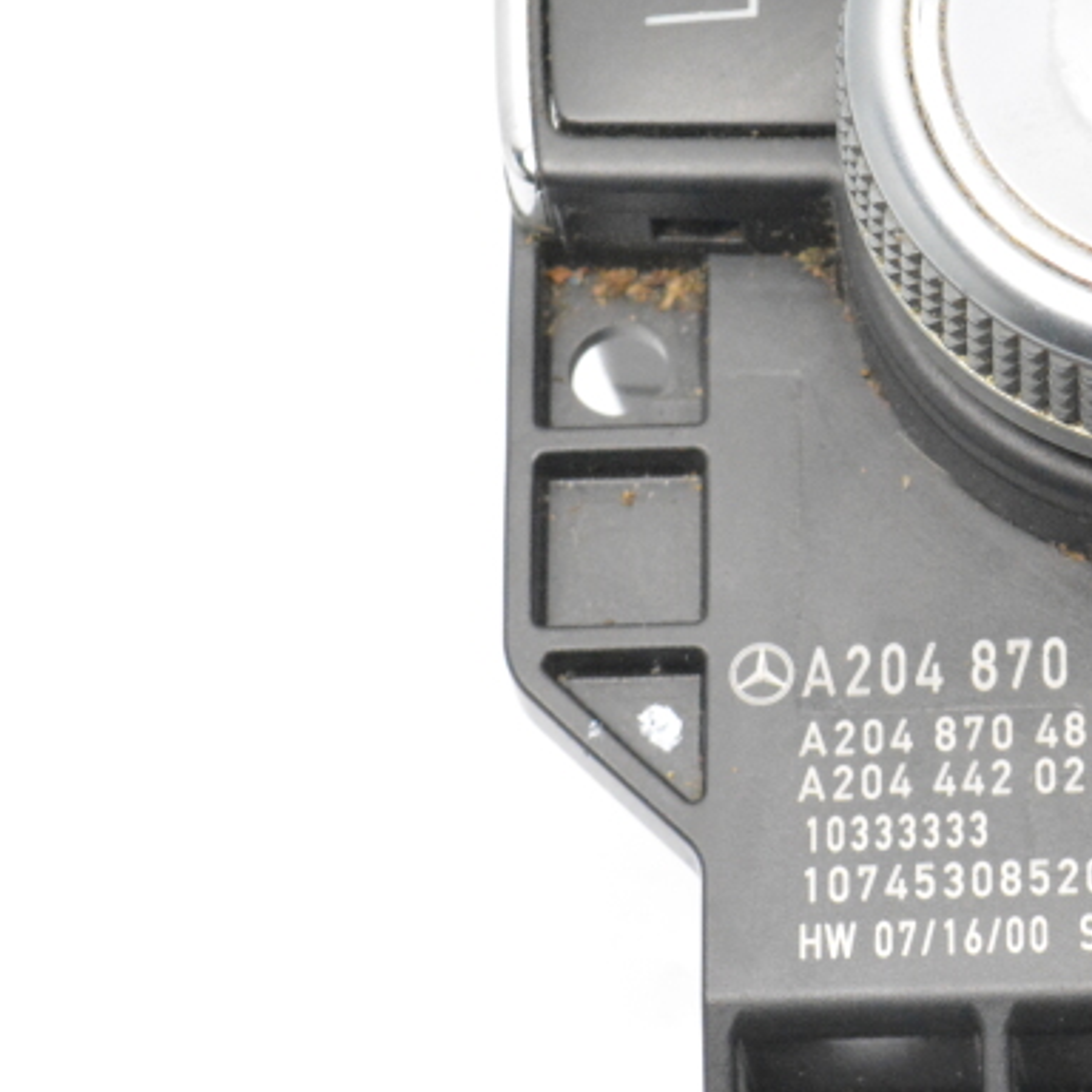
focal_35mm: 187
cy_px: 520
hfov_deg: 9.3
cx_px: 1152
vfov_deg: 9.3
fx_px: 6679
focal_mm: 55
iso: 6400
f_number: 10
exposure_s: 1/400
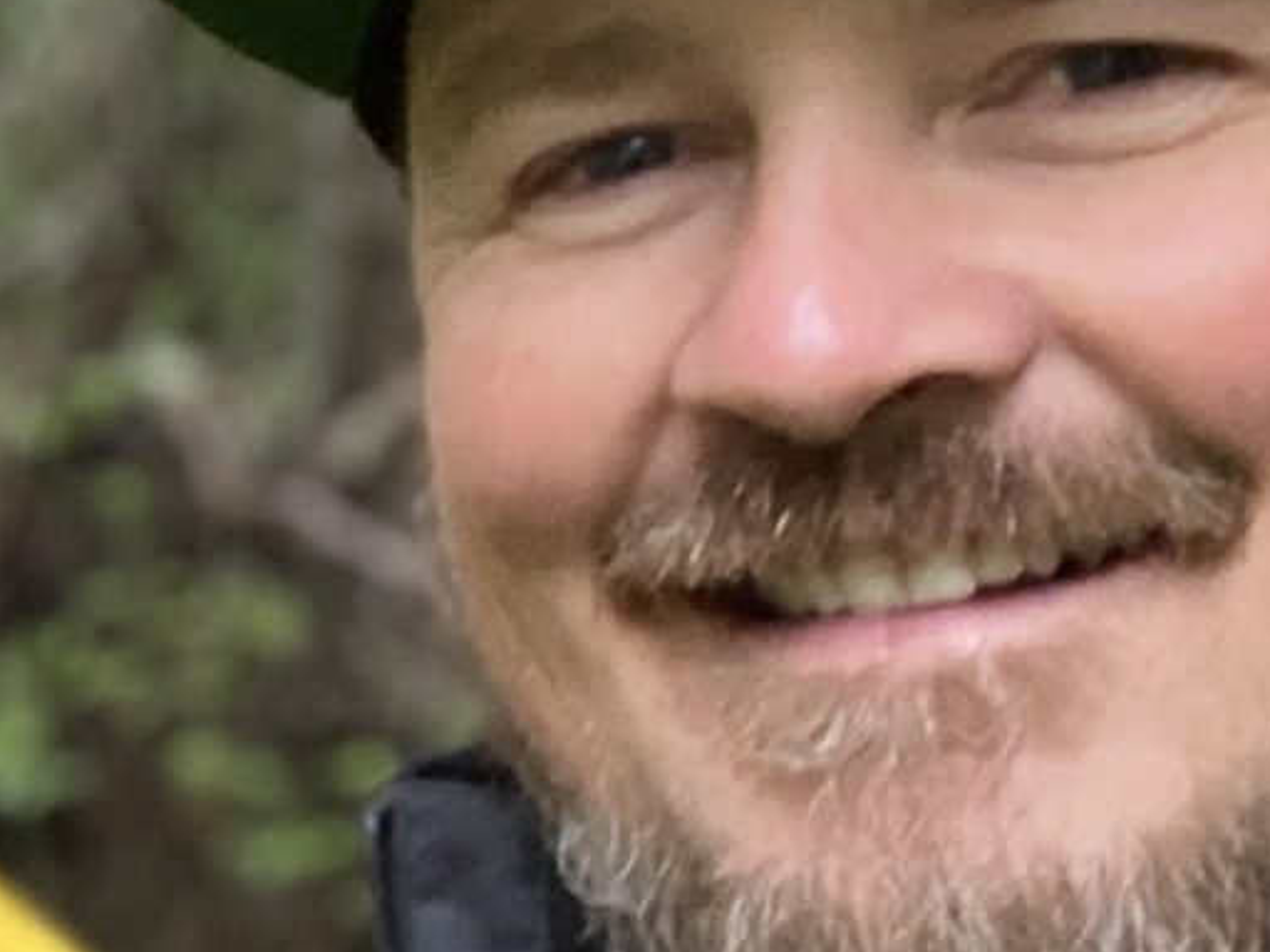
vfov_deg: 12.3
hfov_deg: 14.4
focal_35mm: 120
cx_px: -1017
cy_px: 563
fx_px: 4403
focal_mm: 2.71
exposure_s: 1/40
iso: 400
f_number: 2.2
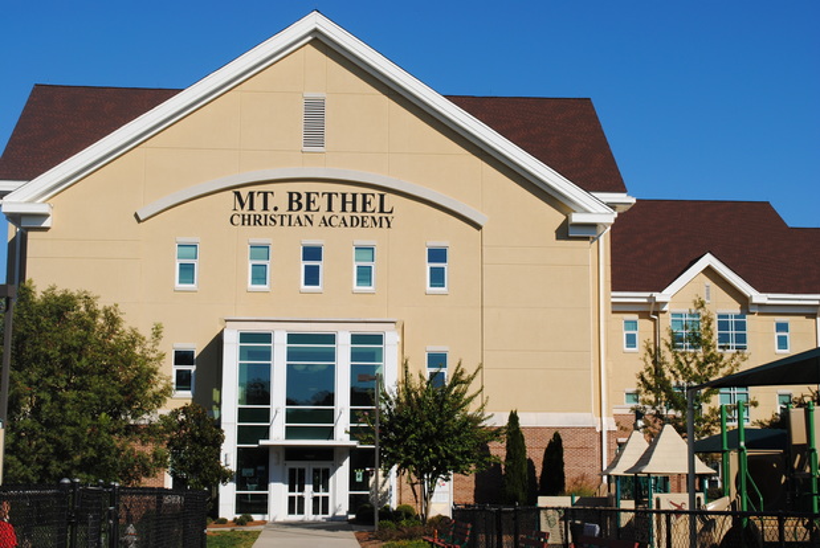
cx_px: 410
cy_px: 274
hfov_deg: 35.0
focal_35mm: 57
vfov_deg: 23.8
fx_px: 1300
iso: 100
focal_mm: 38
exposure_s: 1/400
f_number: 10
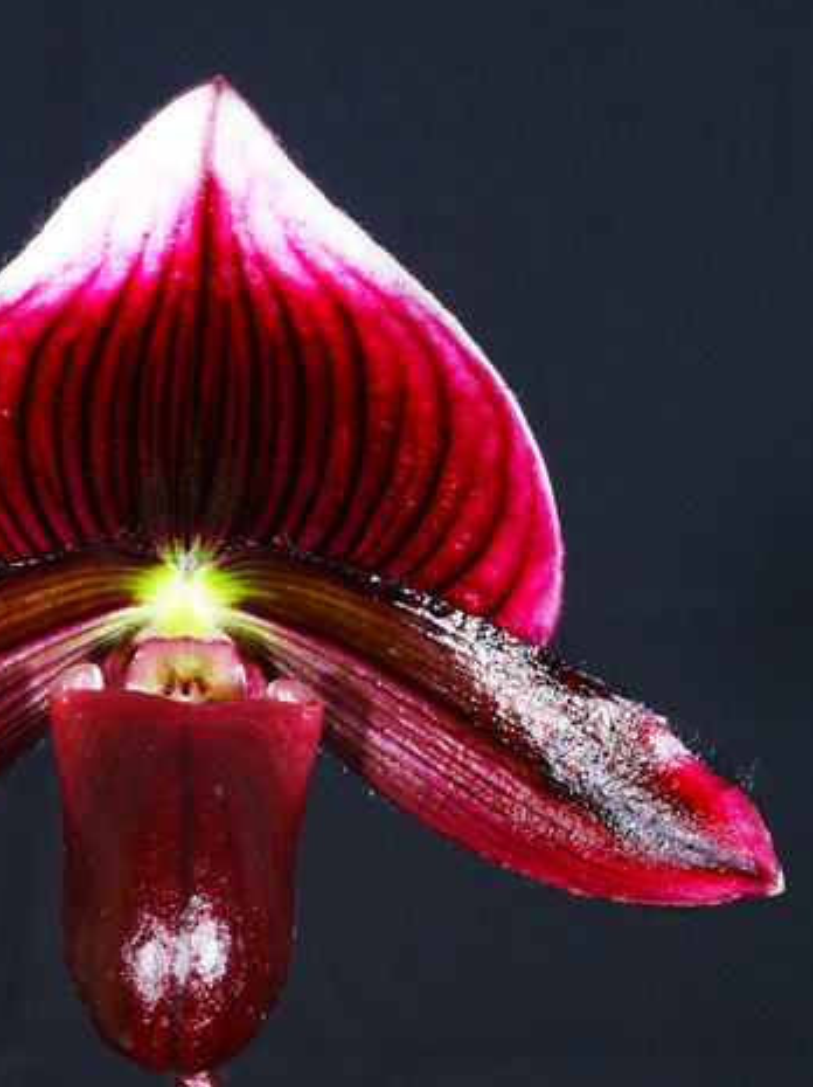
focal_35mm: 124
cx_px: 194
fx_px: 3888
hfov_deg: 11.9
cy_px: 574
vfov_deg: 15.9
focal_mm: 50
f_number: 16
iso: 200
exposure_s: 1/1.67
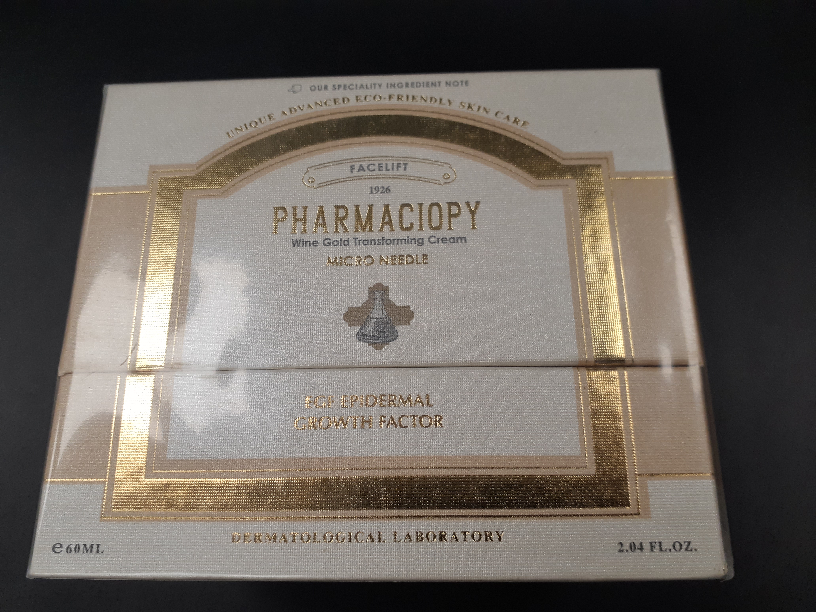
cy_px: 306
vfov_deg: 51.4
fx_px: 636
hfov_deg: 65.3
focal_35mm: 27
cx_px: 408
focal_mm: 3.6
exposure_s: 1/120
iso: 64
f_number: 1.9
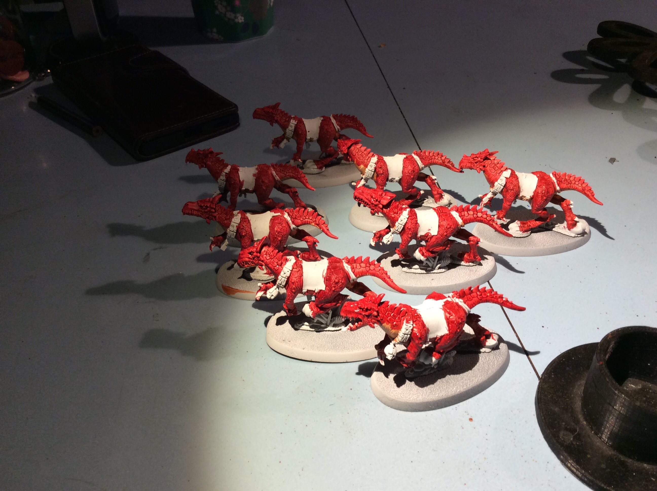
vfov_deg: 44.1
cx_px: 328
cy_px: 246
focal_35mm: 32
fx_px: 606
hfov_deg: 56.9
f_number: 2.4
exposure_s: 1/25
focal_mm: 3.3
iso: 64
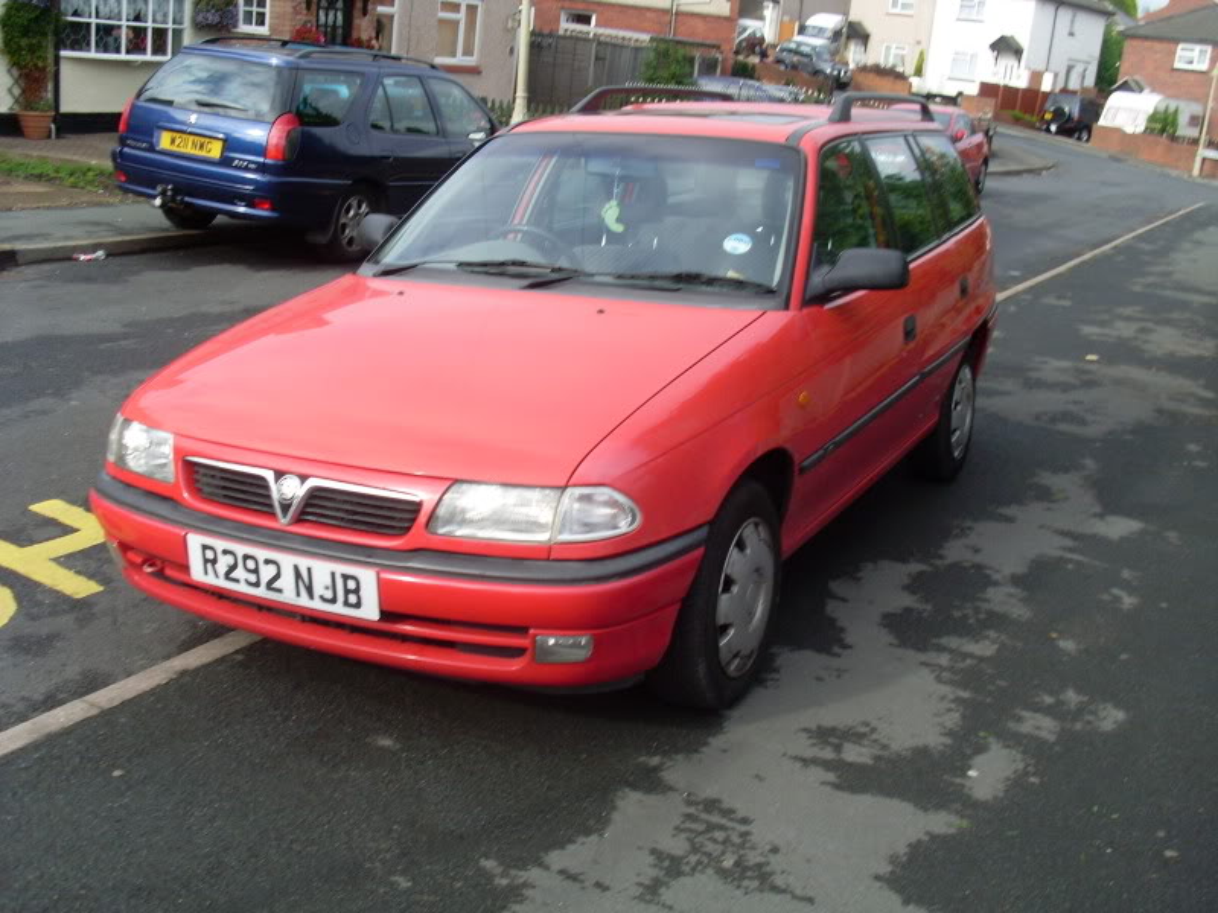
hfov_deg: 49.0
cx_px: 609
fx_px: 1337
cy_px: 456
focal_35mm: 38
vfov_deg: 37.7
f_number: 7.7
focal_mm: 6.3
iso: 80
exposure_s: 1/90
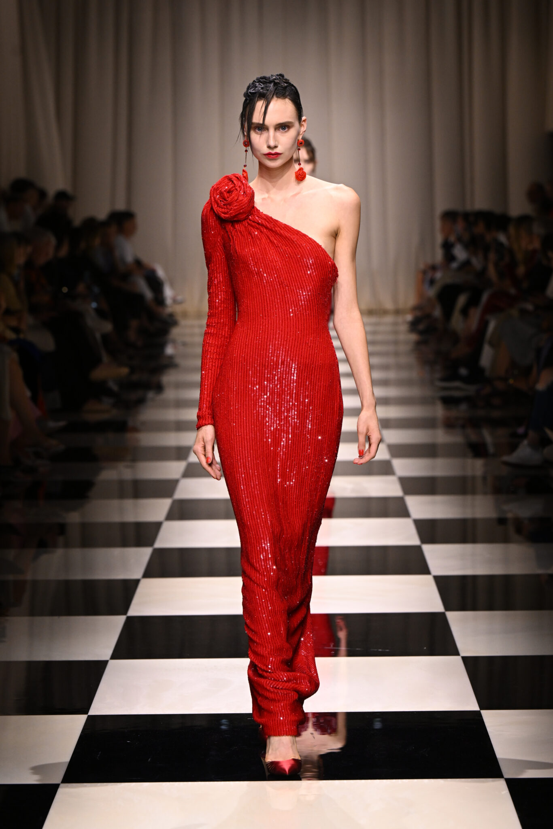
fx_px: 2994
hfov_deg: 10.6
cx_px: 276
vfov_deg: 15.8
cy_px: 414
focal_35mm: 130
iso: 1600
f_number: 5.6
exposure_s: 1/640
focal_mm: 130
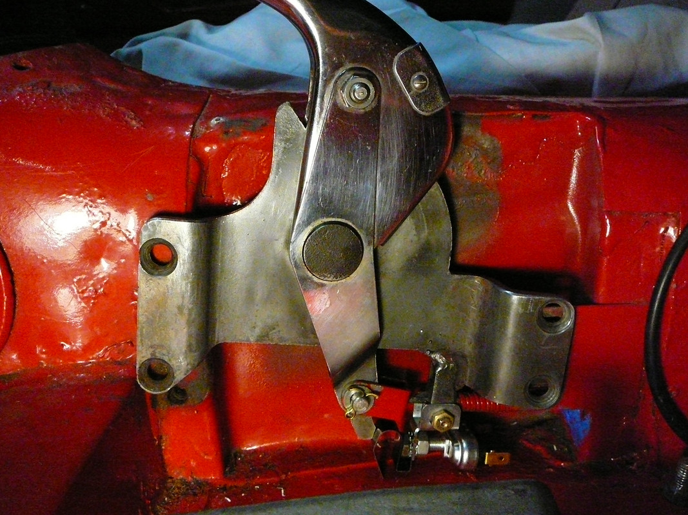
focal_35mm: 35
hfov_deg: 52.6
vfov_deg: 40.7
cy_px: 258
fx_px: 696
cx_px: 344
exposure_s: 1/250
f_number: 2.8
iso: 800
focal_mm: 5.2
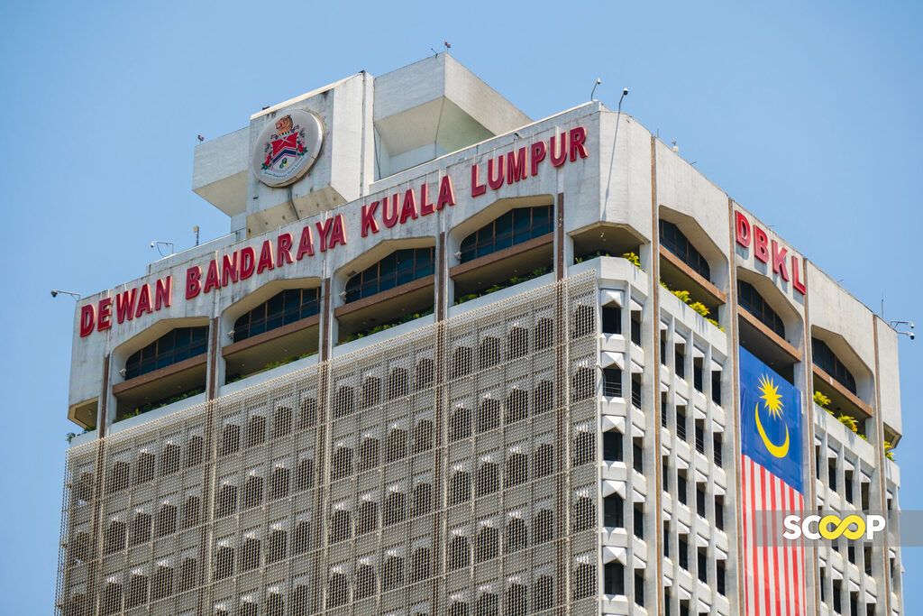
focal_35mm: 147
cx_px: 462
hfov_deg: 14.0
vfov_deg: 9.3
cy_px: 308
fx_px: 3769
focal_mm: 98.2
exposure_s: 1/640
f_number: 4
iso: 100
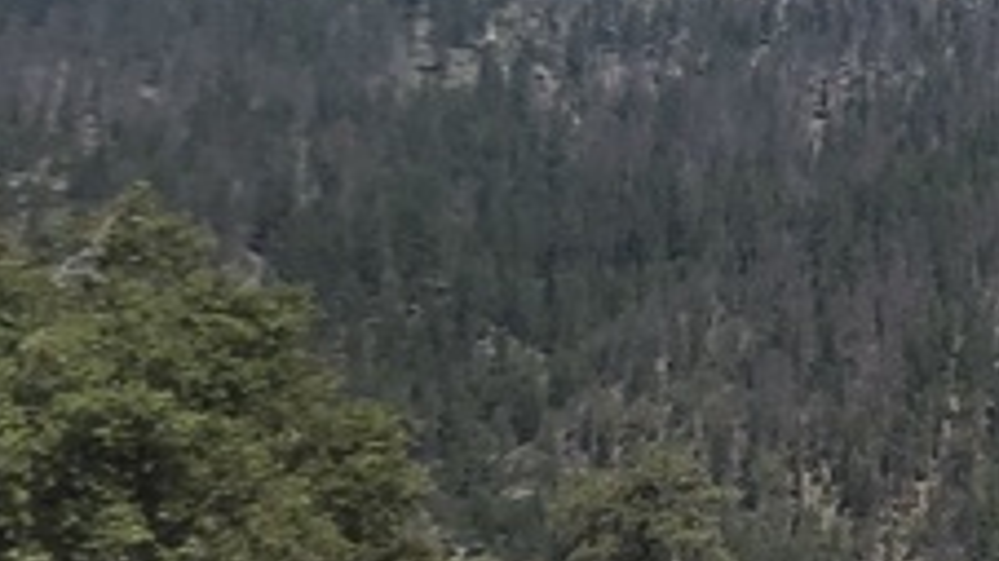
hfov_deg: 12.7
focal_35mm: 138
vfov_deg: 8.8
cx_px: 2246
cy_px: 216
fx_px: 3655
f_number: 1.8
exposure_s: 1/1715
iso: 20
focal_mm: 4
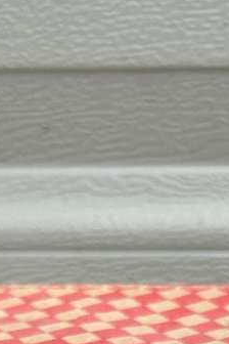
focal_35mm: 161
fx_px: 1536
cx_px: 387
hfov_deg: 8.3
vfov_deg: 11.3
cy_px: 736
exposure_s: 1/121
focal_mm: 5.7
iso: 50
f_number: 1.5
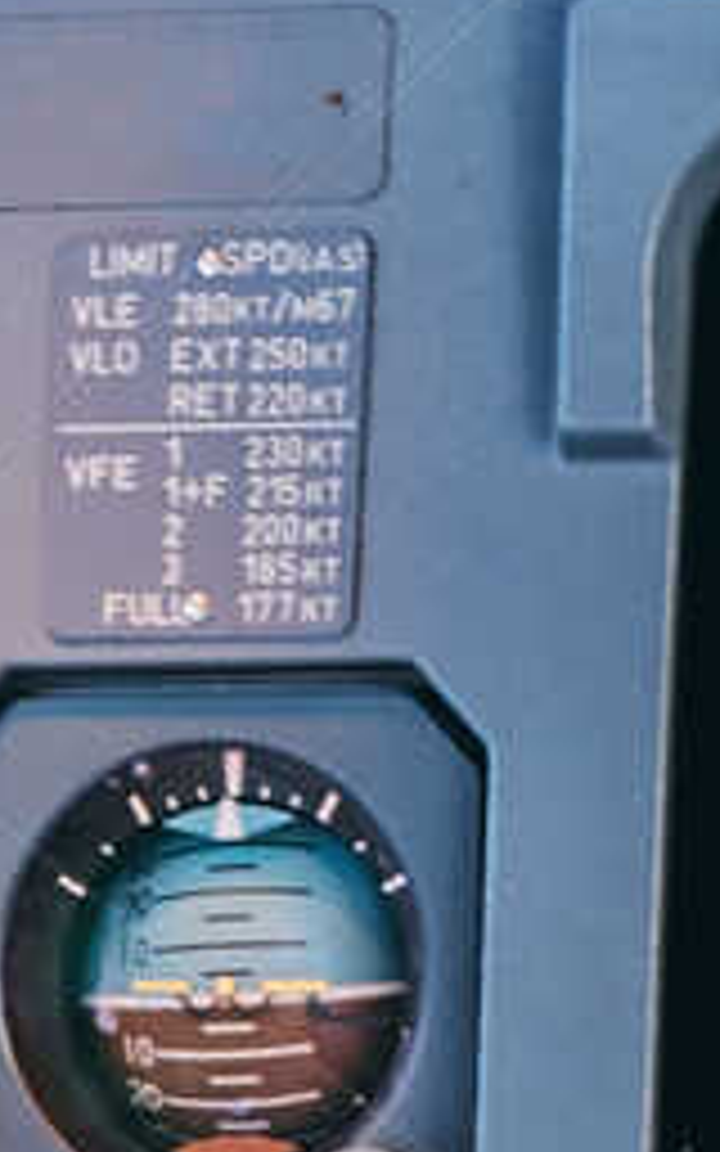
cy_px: 3663
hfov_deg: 5.1
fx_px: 7880
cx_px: -666
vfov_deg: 7.3
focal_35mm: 251
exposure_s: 1/12
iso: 640
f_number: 6.4
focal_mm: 23.4
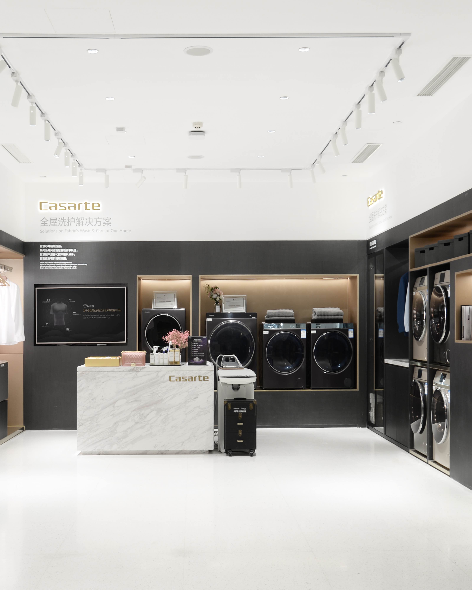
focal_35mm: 41
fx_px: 716
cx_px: 201
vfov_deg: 44.8
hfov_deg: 36.4
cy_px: 296
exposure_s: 1
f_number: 11
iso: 100
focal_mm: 29
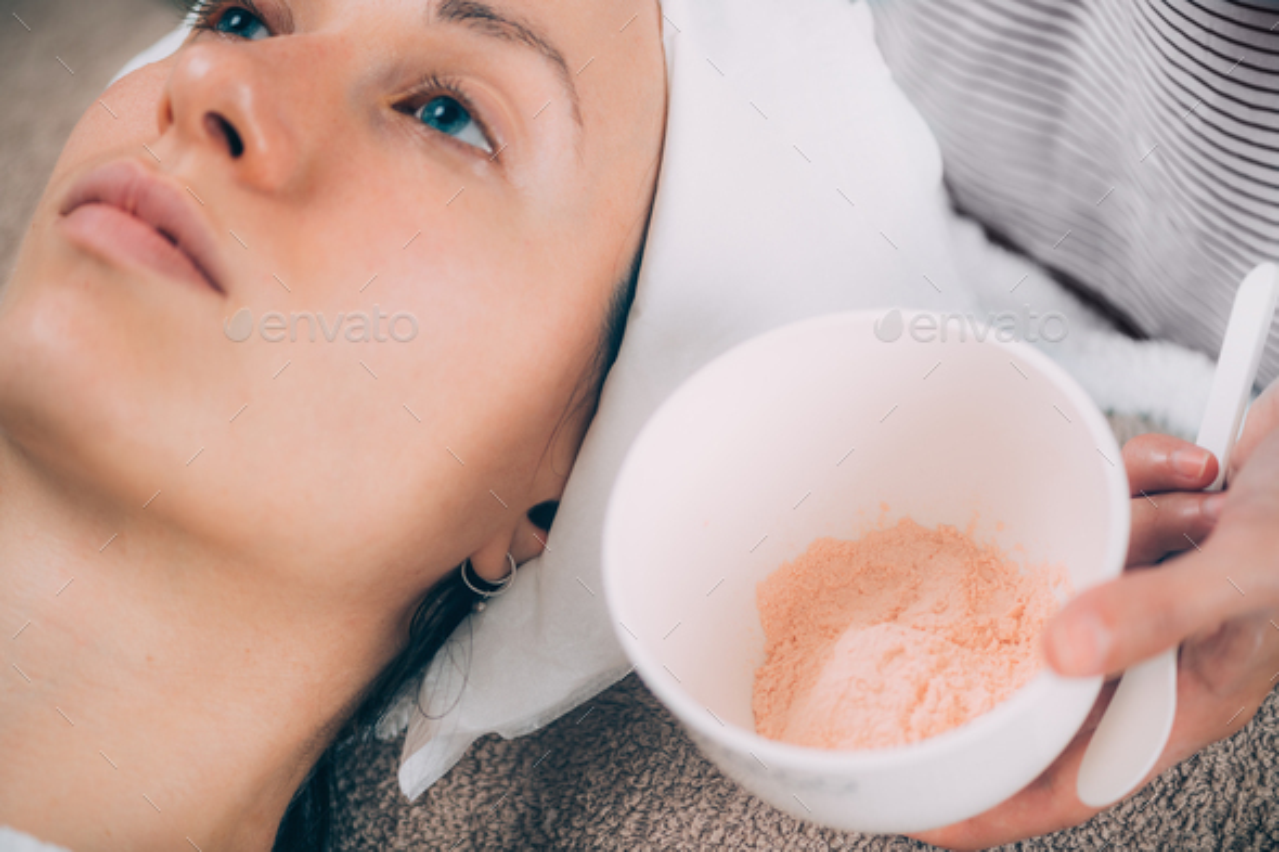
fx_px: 3729
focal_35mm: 105
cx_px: 640
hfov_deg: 19.5
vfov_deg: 13.0
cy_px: 426
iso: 100
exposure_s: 1/200
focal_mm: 105
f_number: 3
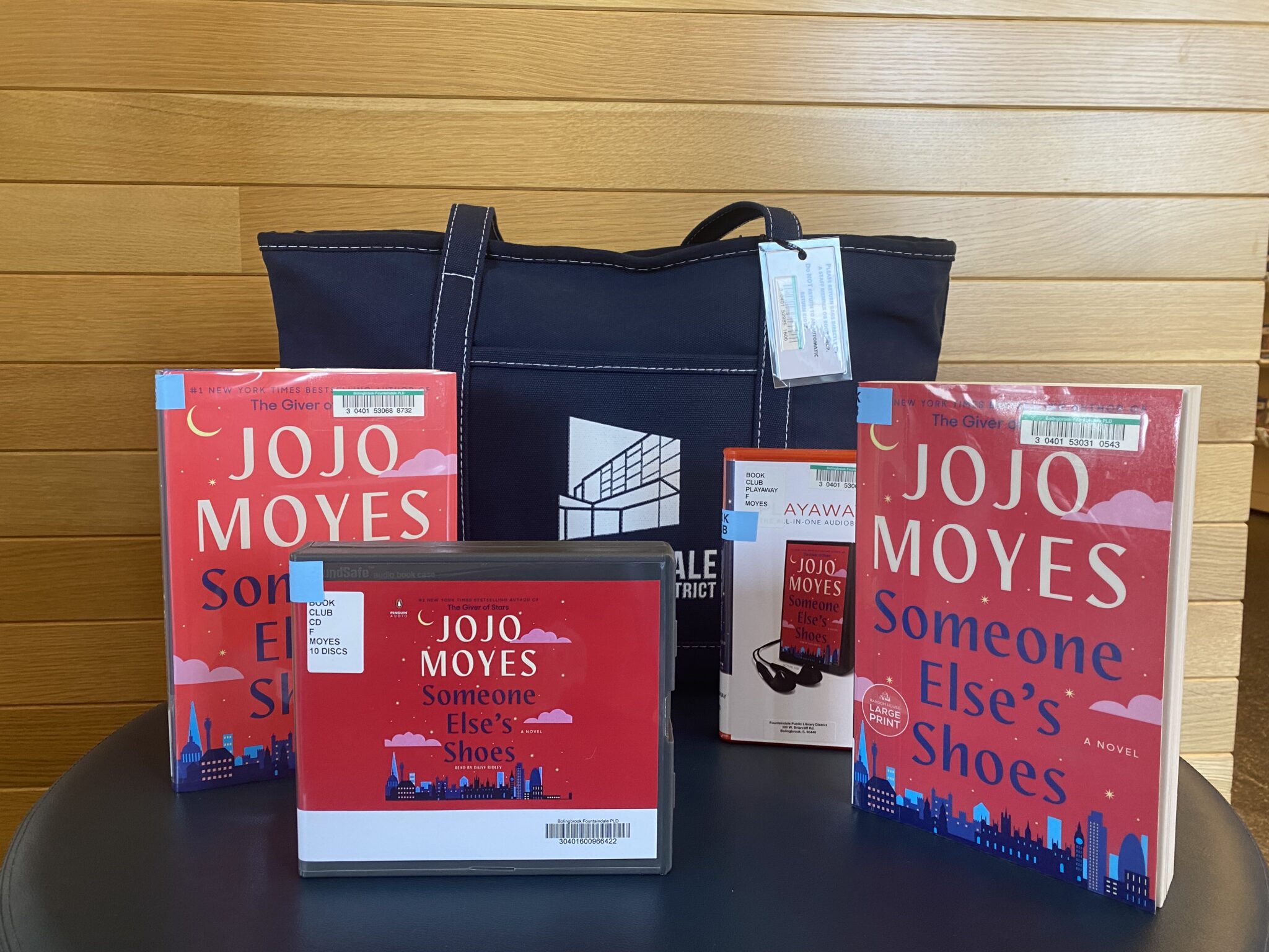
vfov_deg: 53.1
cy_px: 476
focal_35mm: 26
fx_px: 953
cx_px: 634
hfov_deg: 67.3
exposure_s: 1/60
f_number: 1.8
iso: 100
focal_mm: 4.25
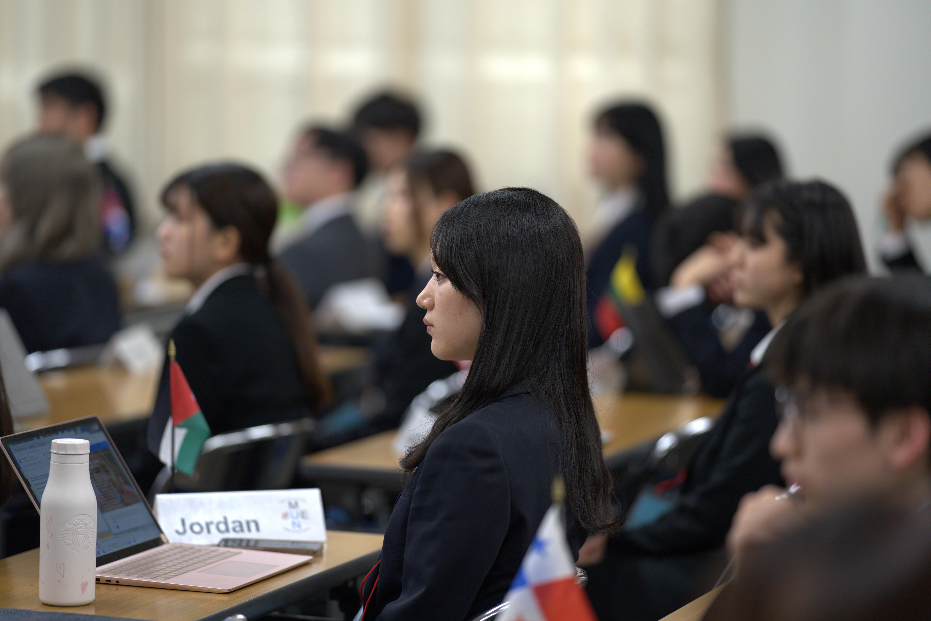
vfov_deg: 10.2
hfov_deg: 15.2
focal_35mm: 135
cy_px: 310
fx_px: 3492
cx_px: 466
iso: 200
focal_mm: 135
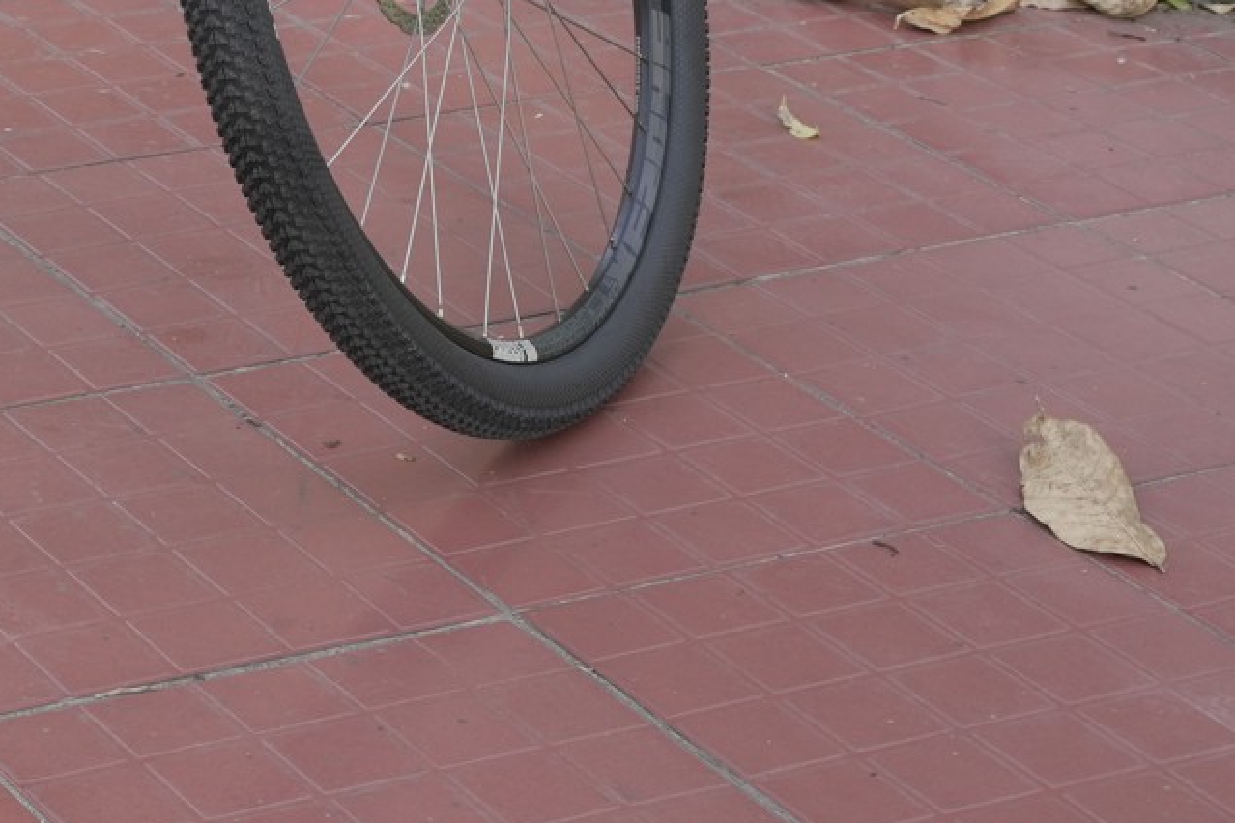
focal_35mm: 126
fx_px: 4332
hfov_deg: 15.6
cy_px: -183
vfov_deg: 10.7
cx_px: -230
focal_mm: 39.4
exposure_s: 1/200
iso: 400
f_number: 8
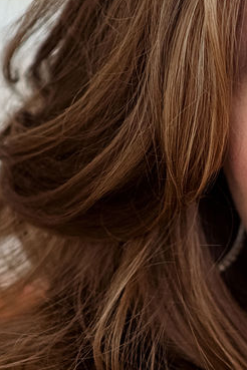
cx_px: 352
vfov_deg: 5.8
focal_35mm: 353
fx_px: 3633
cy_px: 433
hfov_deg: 3.9
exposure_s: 1/160
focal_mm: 85
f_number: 2.5
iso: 320
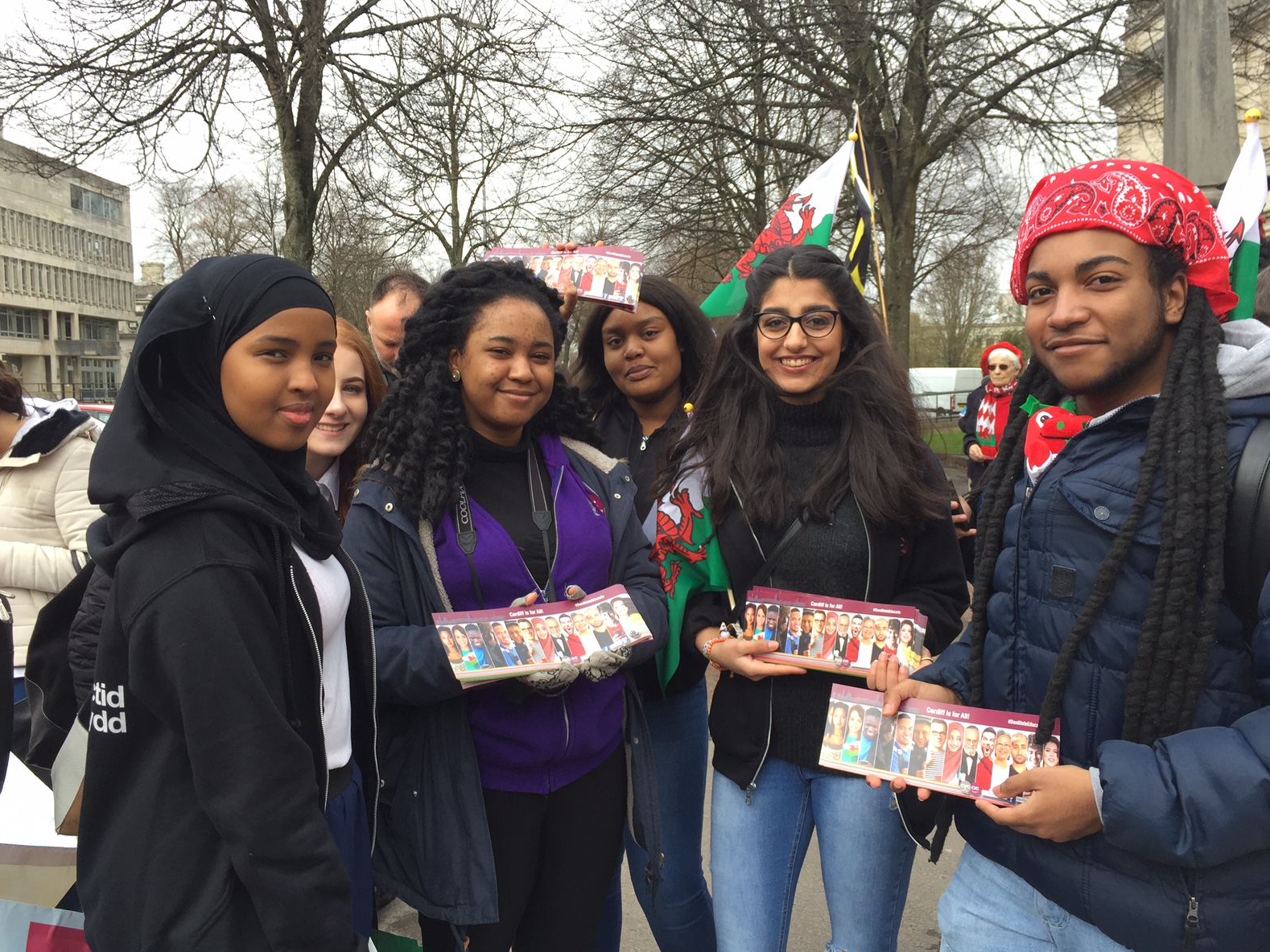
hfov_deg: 60.0
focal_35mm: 30
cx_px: 640
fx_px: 1100
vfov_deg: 46.8
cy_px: 472
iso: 32
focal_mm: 4.15
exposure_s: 1/344
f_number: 2.2
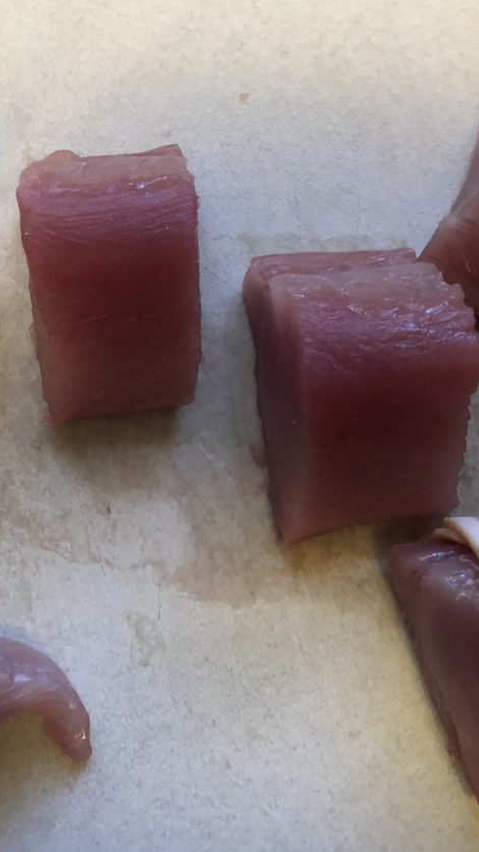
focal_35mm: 44
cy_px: 438
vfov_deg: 46.4
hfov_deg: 27.0
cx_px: 178
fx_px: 994
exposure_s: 1/12
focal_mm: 3.99
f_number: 1.8
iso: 100
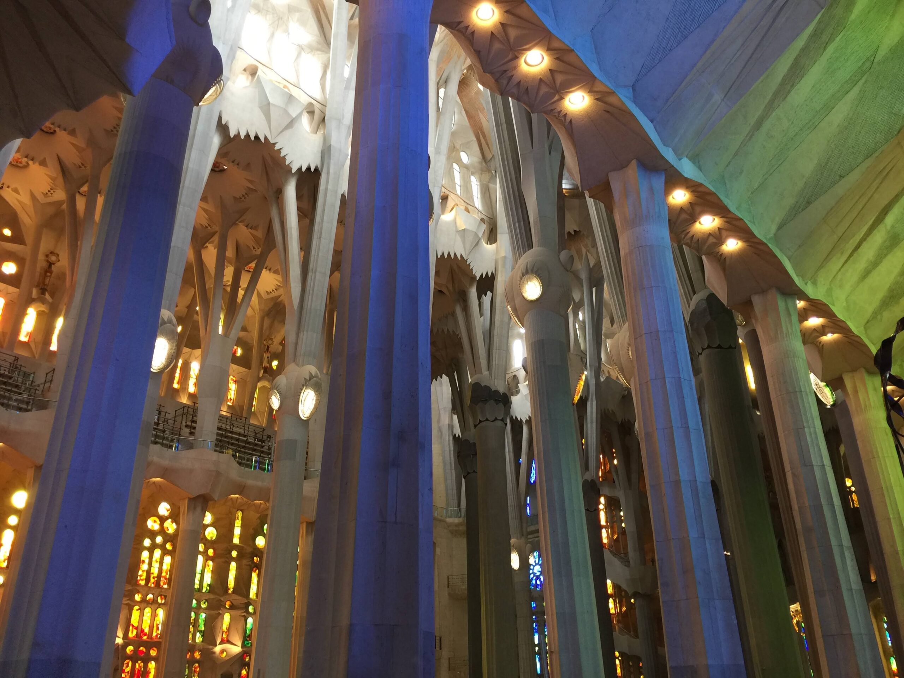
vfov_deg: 48.2
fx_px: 757
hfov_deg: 61.7
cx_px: 452
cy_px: 339
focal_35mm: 29
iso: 50
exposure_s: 1/17
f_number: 2.2
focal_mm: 4.15
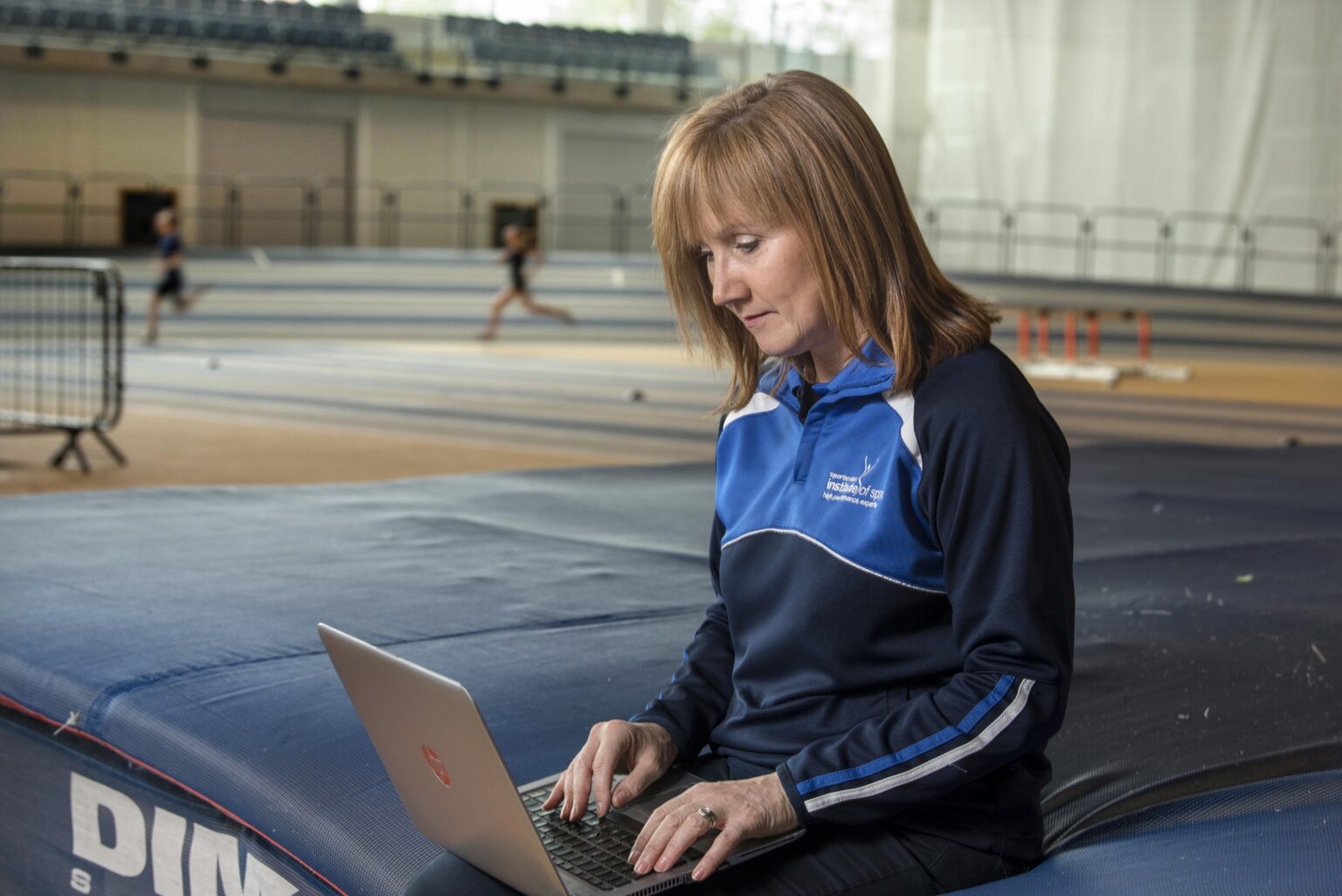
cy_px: 448
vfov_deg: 19.5
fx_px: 2610
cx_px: 671
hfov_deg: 28.8
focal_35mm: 70
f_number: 5.6
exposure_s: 1/40
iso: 500
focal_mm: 70
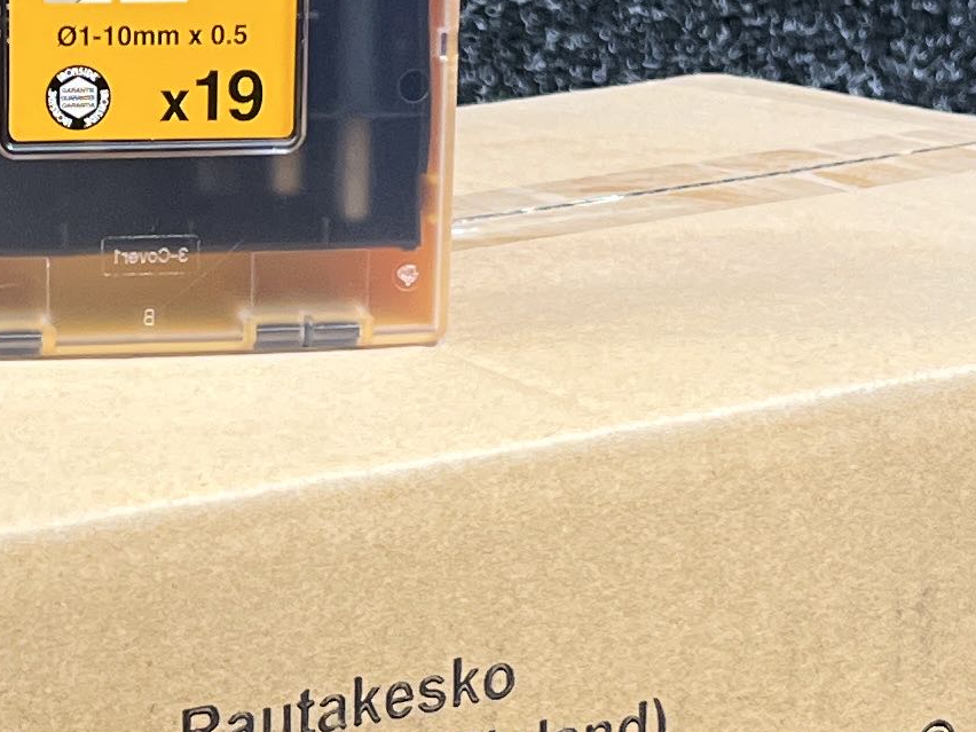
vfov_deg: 12.0
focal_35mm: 123
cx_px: 116
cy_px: 535
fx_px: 3468
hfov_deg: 15.8
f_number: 1.5
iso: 125
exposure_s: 1/76
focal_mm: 5.7
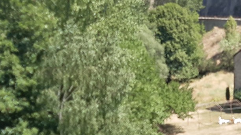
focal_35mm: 95
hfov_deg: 20.9
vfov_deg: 12.7
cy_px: 75
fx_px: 607
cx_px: 290
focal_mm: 3.92
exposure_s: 1/786
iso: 40
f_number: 1.7
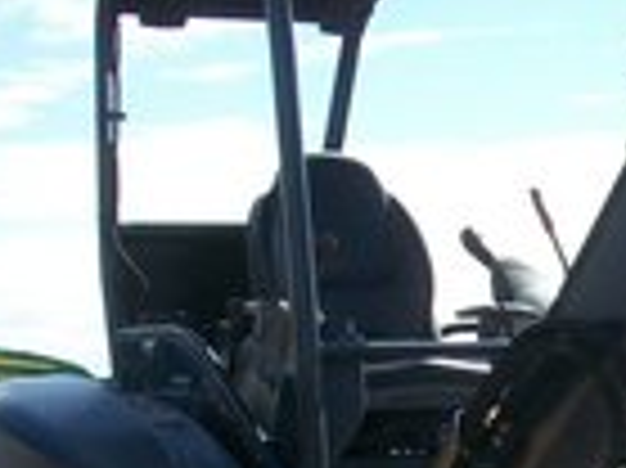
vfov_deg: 10.5
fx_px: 2475
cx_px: 658
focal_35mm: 137
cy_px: 652
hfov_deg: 14.1
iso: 80
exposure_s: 1/250
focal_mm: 6.3
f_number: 5.6
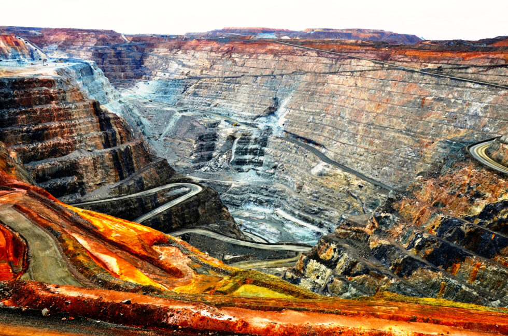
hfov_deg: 51.4
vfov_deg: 35.3
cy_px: 168
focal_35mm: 38
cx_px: 254
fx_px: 528
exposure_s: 1/40
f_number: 14
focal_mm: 25
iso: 100
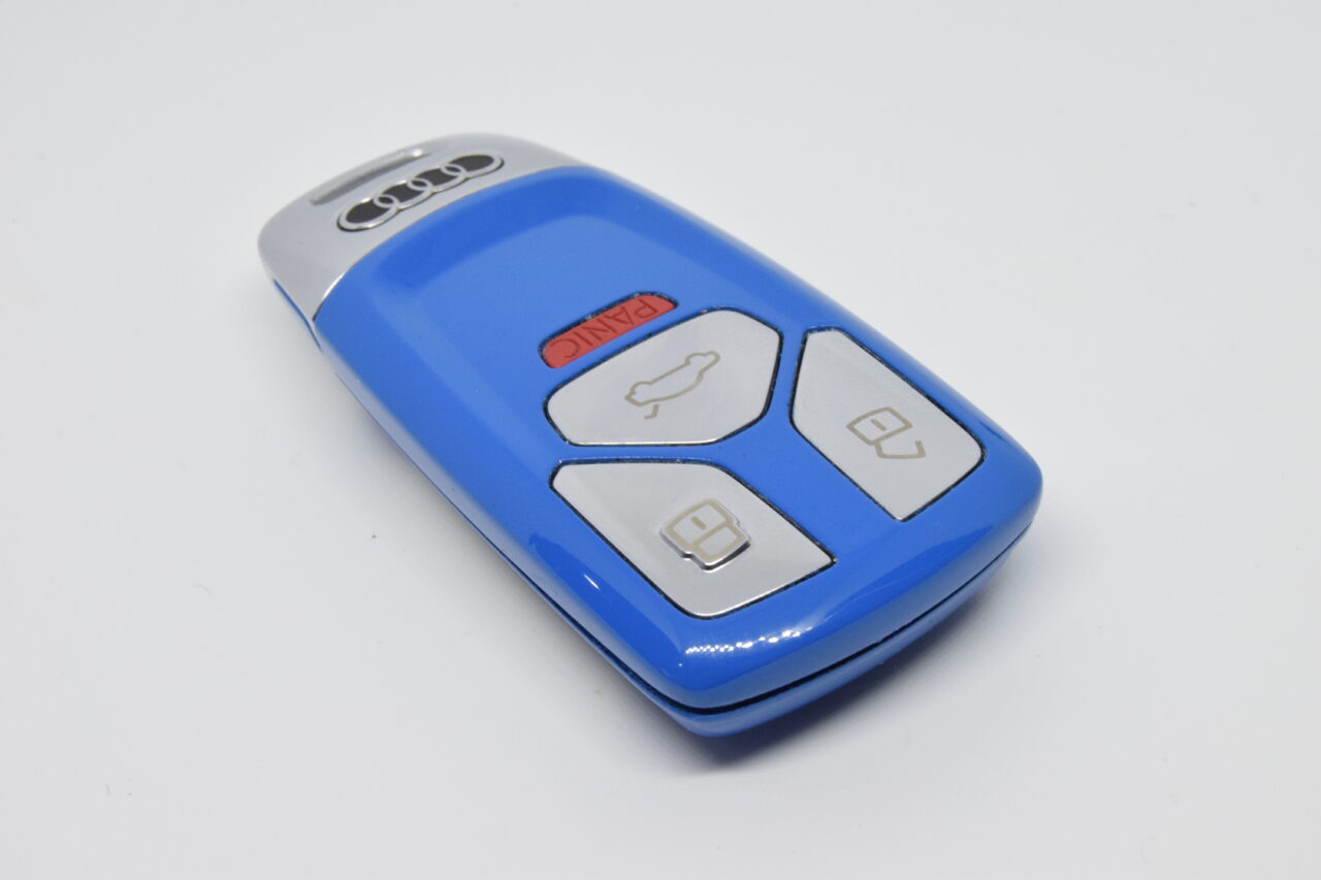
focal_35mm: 69
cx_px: 660
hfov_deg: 29.2
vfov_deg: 19.7
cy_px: 440
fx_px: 2531
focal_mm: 46
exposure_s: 1/30
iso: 1600
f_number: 20
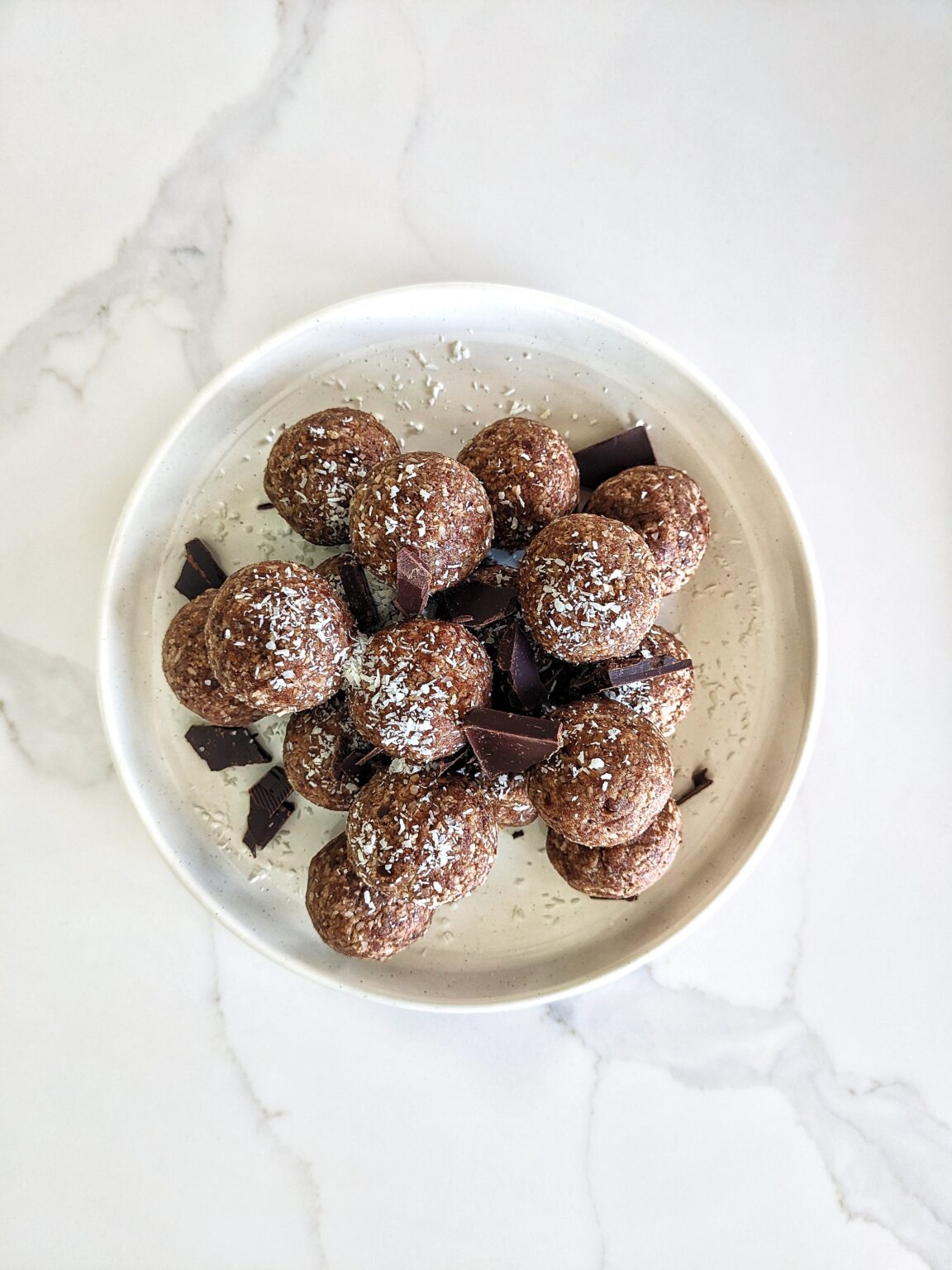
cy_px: 635
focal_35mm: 27
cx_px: 476
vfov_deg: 65.3
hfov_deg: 51.4
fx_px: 990
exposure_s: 1/45.4
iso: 71
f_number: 1.73
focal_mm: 4.38
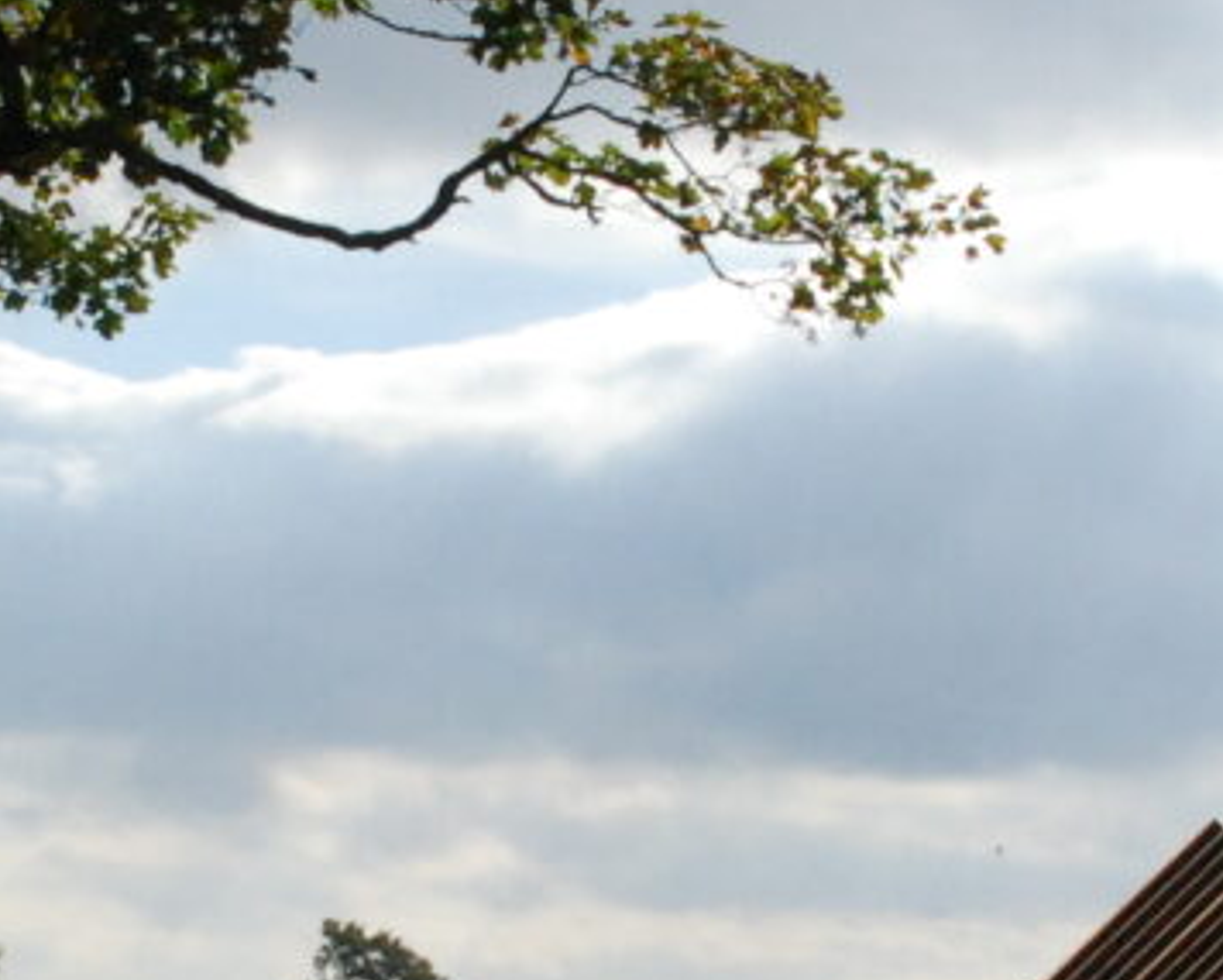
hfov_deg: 12.7
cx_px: 488
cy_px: 724
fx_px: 5503
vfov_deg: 10.1
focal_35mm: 152
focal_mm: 24
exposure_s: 1/1000
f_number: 13
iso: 1000
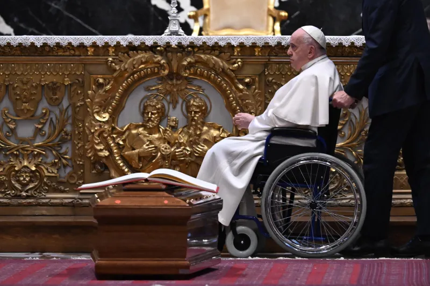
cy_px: 143
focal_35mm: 405
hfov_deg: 5.1
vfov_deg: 3.4
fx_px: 4836
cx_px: 215
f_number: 5
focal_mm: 270
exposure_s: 1/320
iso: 5000
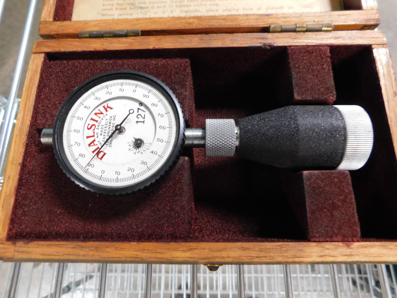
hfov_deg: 73.9
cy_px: 149
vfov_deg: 58.9
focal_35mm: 23
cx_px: 198
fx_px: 264
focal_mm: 4
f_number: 3
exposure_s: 1/8
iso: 800
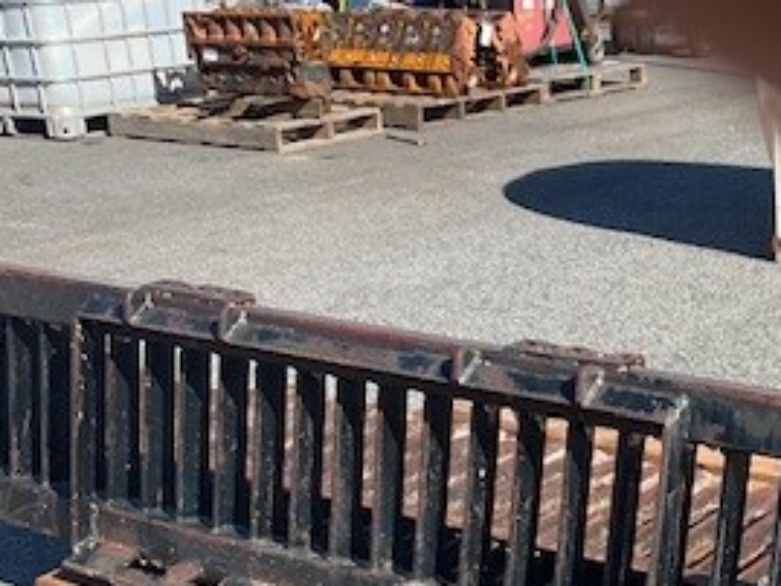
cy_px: 650
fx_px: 1557
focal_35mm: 69
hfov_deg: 27.3
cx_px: 685
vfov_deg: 20.3
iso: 16
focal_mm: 3
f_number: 1.8
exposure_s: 1/1144
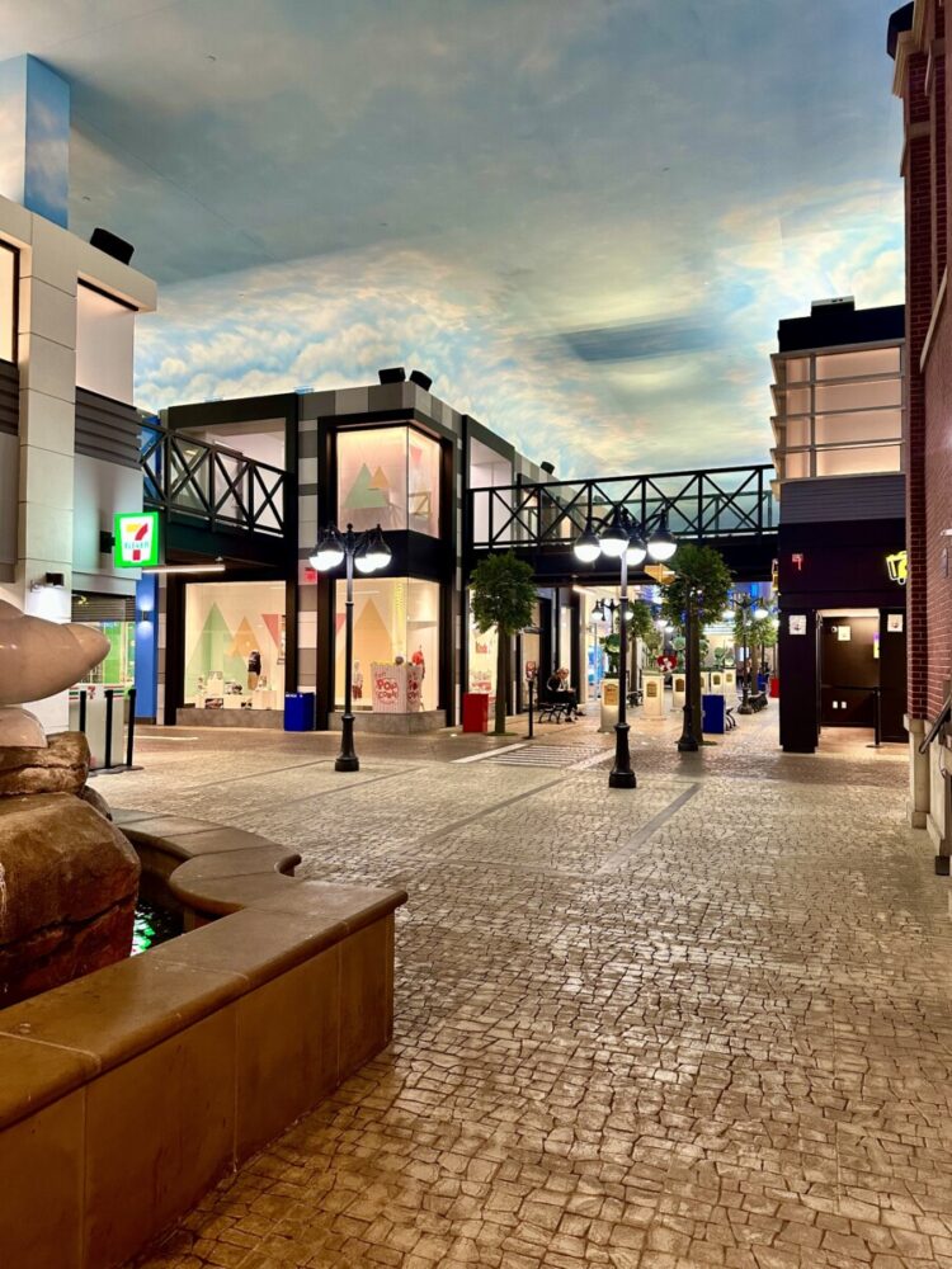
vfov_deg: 71.6
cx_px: 476
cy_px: 634
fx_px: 880
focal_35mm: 24
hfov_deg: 56.8
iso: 320
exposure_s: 1/60
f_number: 1.78
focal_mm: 6.86
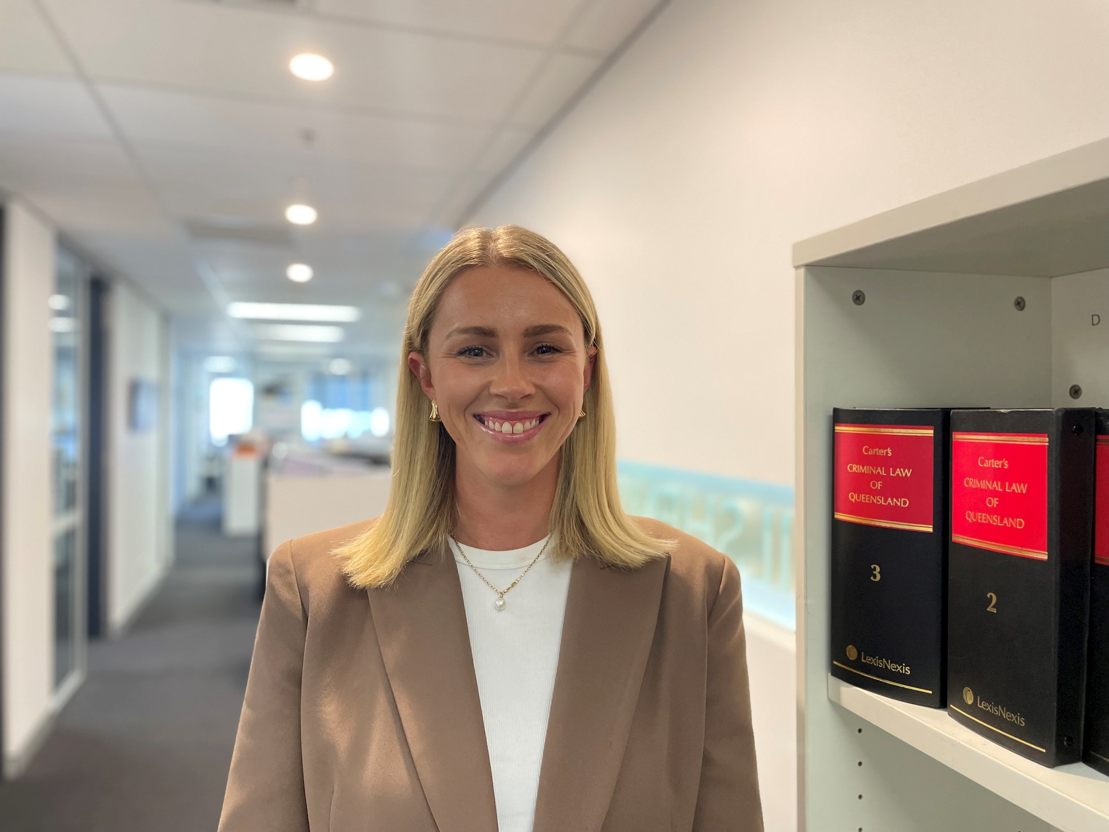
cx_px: 554
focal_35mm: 26
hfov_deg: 67.3
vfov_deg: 53.1
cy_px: 416
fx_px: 833
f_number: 1.6
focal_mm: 4.2
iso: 125
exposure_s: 1/50
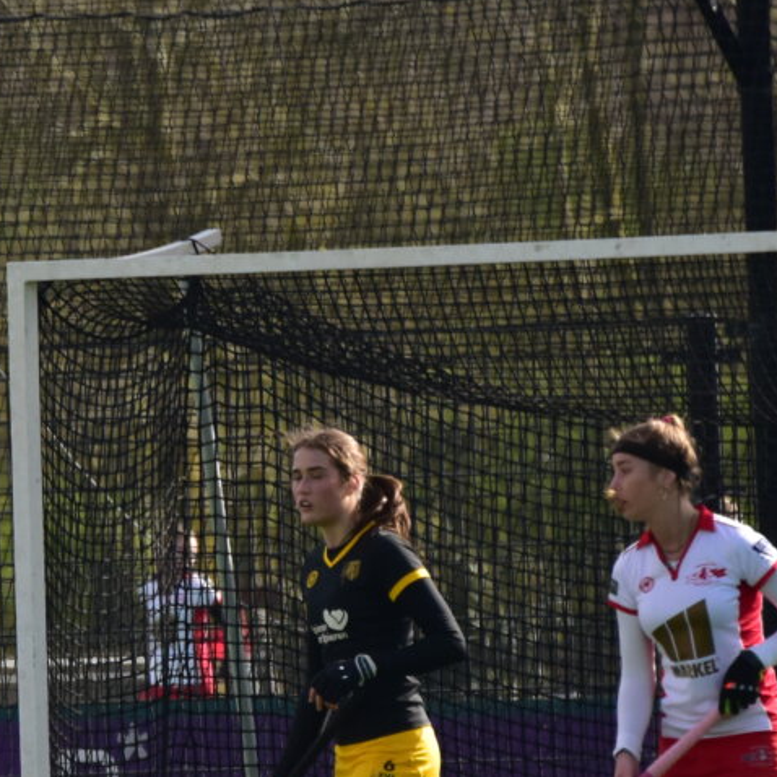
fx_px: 26030
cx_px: -441
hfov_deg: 1.7
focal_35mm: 1025
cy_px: 770
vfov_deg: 1.7
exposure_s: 1/1250
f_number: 5.6
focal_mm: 240
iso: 400
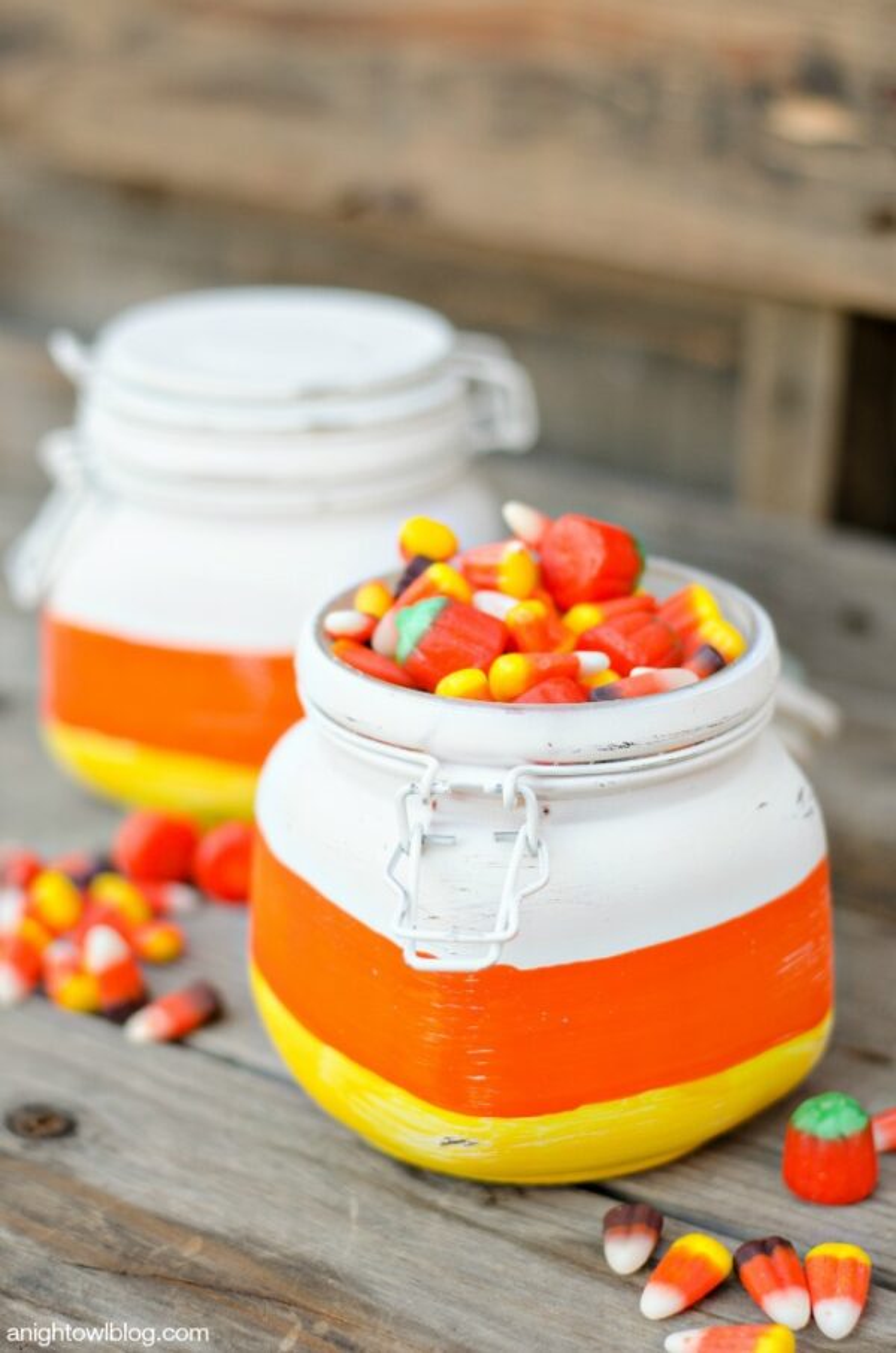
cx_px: 448
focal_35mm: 75
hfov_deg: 18.1
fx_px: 2813
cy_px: 676
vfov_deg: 27.0
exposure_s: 1/200
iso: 250
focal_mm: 50
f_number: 2.5
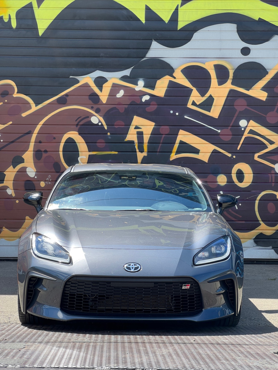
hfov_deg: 19.1
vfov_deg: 25.3
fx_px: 825
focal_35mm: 77
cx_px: 139
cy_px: 185
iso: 32
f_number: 2.8
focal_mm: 9
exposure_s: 1/153
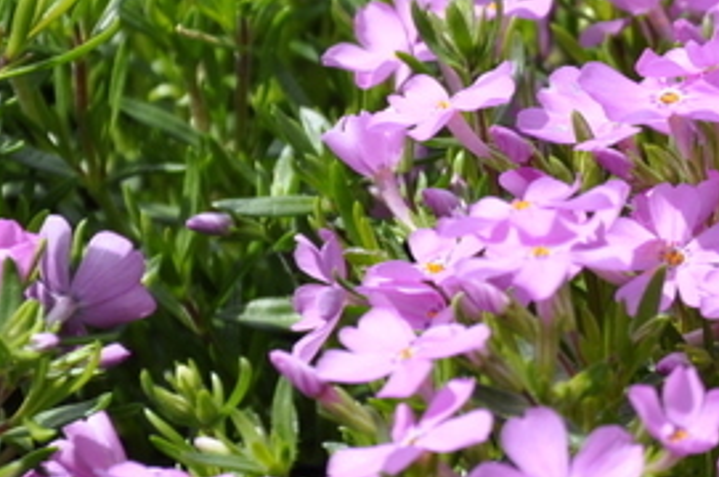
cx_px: 952
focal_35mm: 408
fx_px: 8139
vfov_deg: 3.4
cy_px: 238
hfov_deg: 5.0
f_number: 9
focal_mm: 92
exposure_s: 1/320
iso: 200
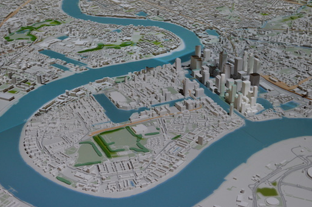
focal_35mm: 56
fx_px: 485
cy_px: 116
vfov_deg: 24.1
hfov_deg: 35.7
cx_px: 148
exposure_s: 1/60
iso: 640
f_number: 4.5
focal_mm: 30
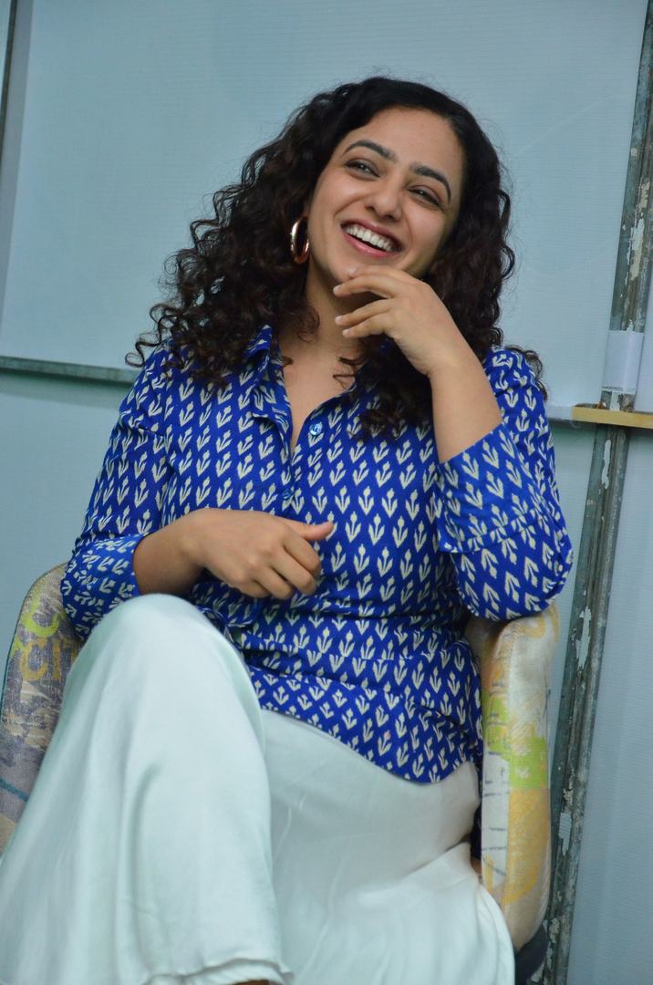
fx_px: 2704
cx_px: 326
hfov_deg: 13.8
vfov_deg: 20.6
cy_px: 492
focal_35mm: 99
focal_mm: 66
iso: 2500
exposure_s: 1/125
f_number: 5.6
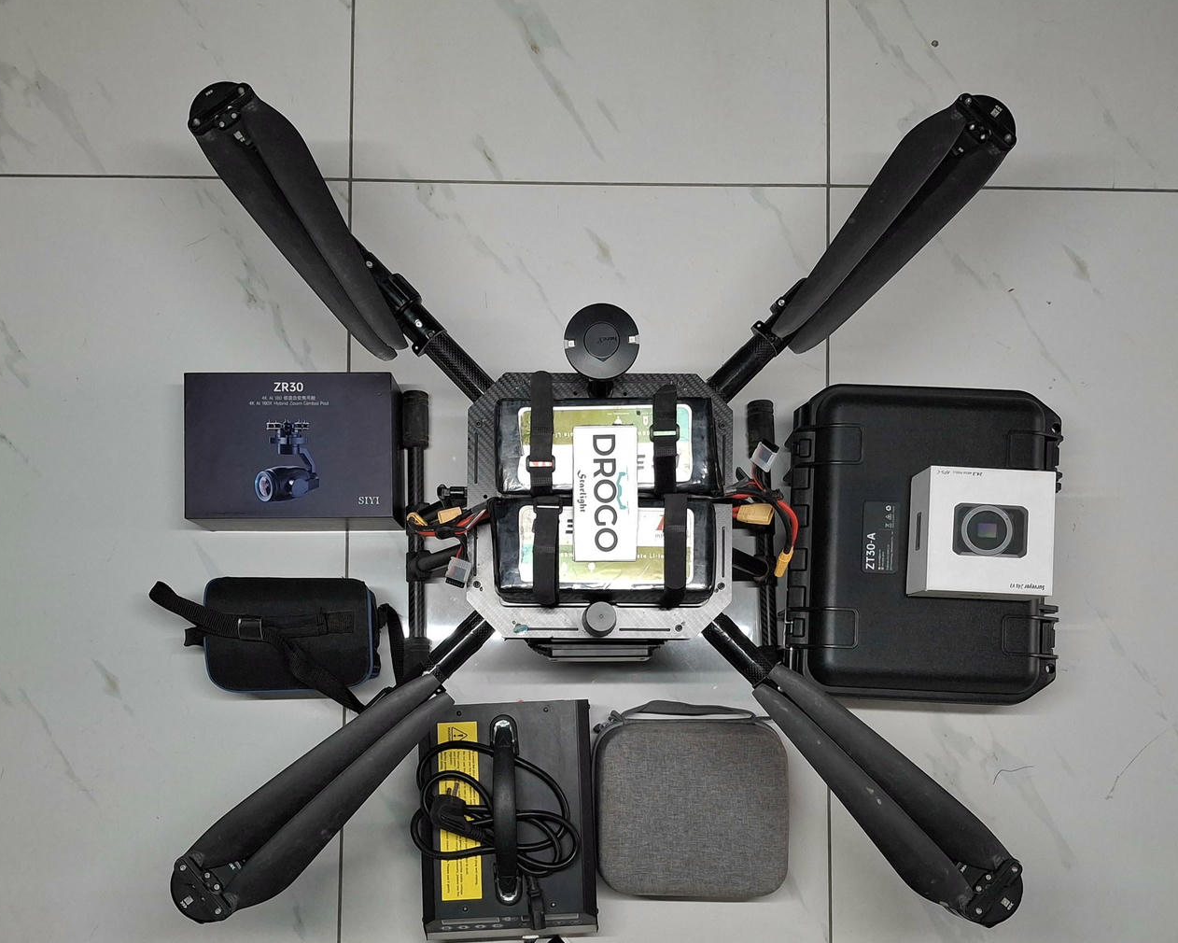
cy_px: 505
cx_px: 582
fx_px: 1011
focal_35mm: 29
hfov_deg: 60.4
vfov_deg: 49.9
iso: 200
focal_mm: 4.69
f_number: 1.8
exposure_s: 1/100
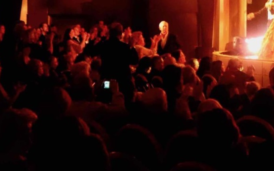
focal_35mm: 106
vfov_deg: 12.1
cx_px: 294
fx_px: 792
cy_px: -38
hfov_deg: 18.9
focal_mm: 18
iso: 3200
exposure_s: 1/50
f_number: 4.1
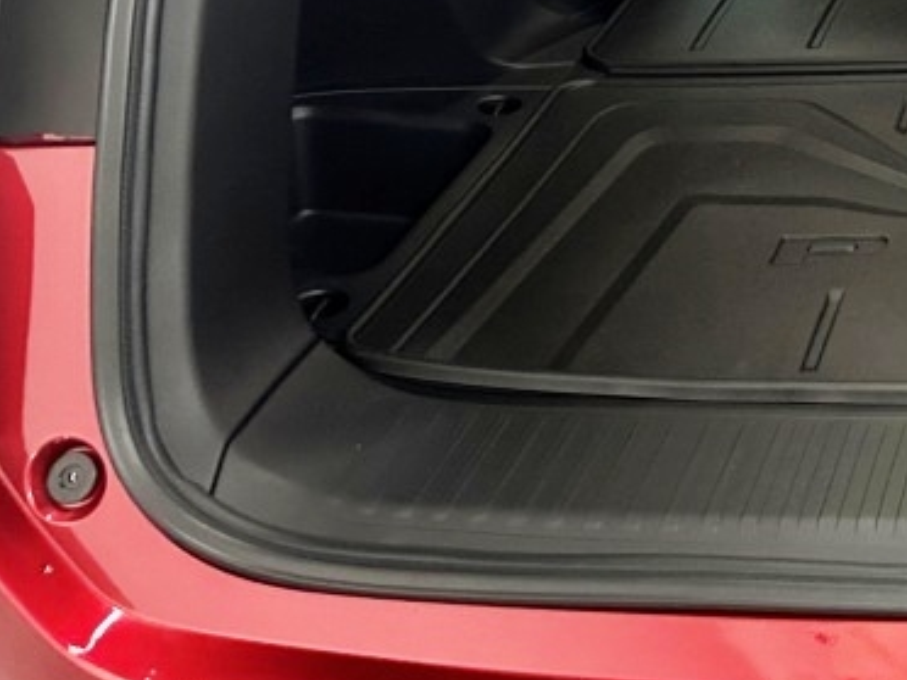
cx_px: 1204
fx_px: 1729
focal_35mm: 66
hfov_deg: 25.1
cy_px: -219
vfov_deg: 20.3
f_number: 1.78
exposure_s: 1/30
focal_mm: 6.86
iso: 1000
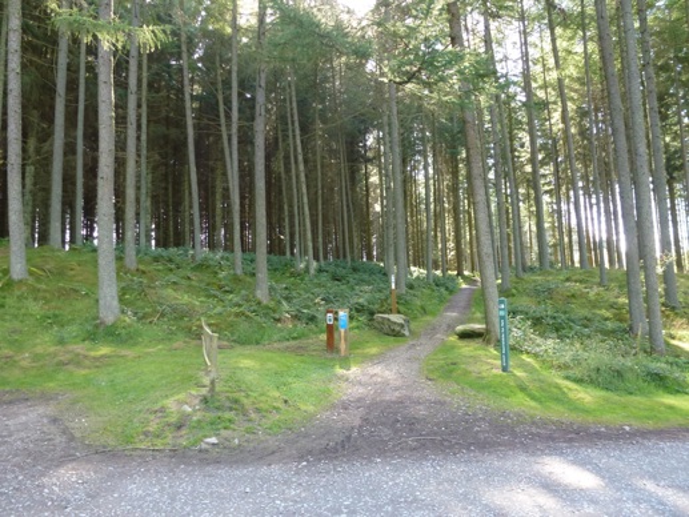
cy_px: 258
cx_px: 344
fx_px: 478
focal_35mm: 24
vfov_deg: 56.8
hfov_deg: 71.6
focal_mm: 4.3
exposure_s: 1/50
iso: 200
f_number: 3.3
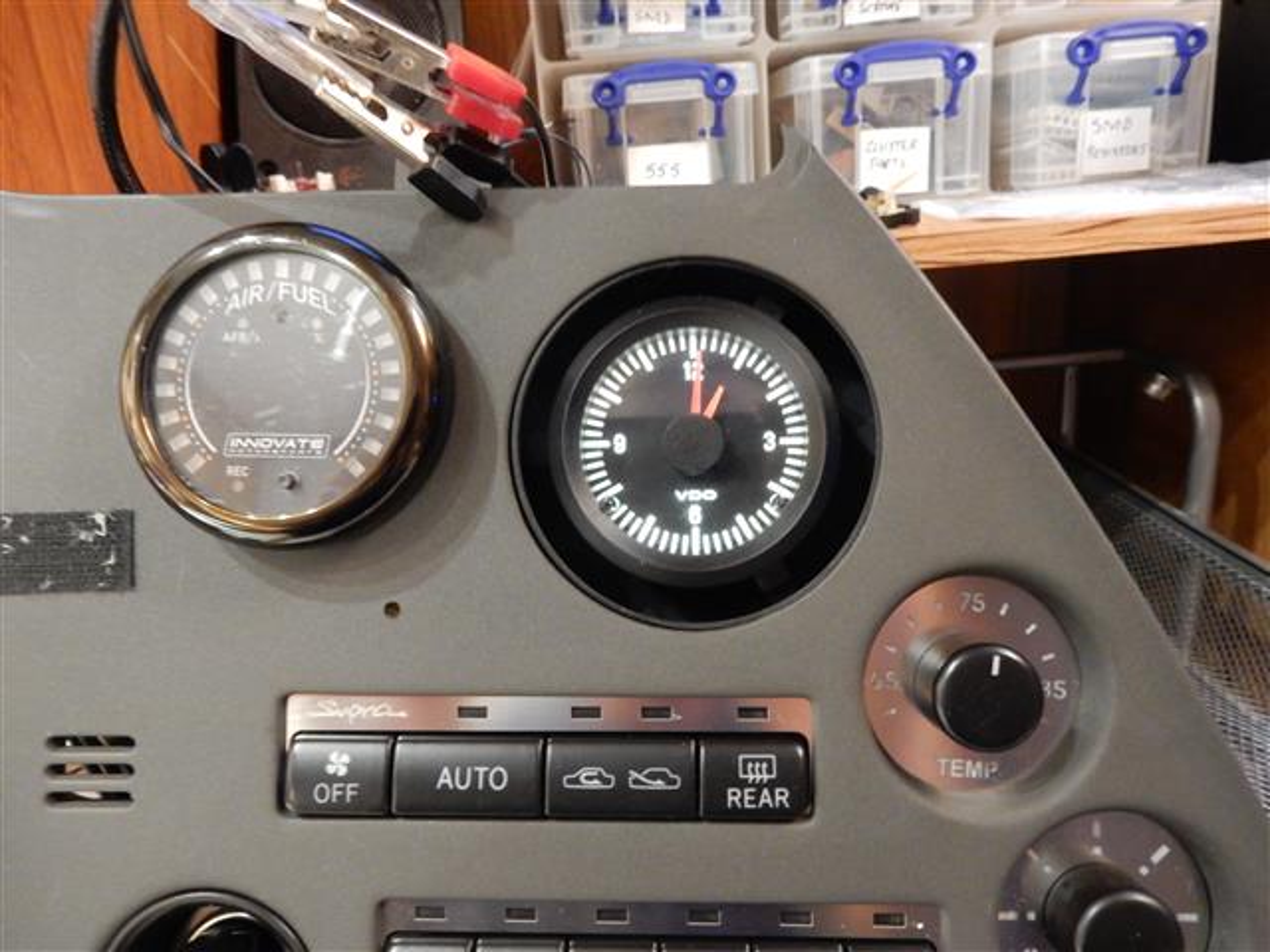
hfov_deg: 69.4
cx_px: 635
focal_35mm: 25
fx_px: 917
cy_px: 476
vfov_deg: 54.9
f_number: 3.7
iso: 800
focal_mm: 4.5
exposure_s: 1/1.3
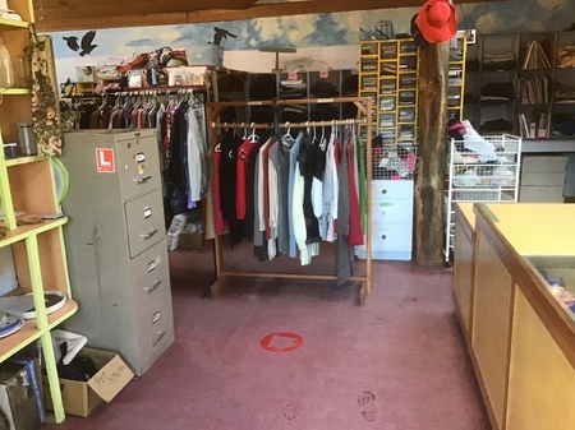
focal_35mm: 31
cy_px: 215
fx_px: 515
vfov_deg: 45.4
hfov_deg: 58.4
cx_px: 288
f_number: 2.4
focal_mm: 3.3
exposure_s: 1/30
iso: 200
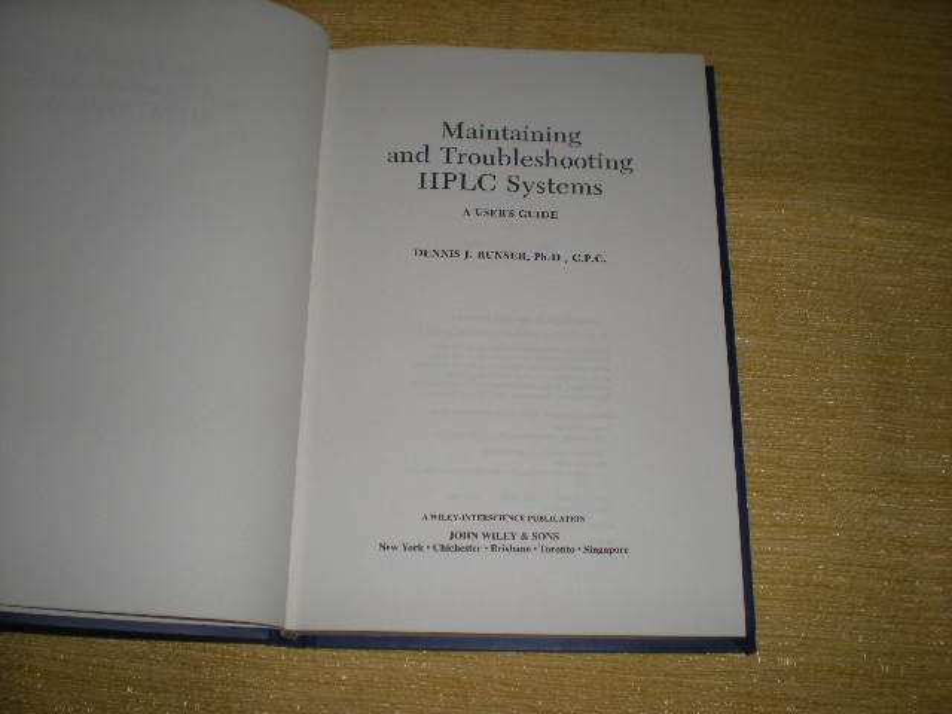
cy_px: 357
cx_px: 476
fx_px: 1045
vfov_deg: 37.7
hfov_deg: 49.0
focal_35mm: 38
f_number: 3.1
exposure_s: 1/60
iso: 64
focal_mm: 6.3
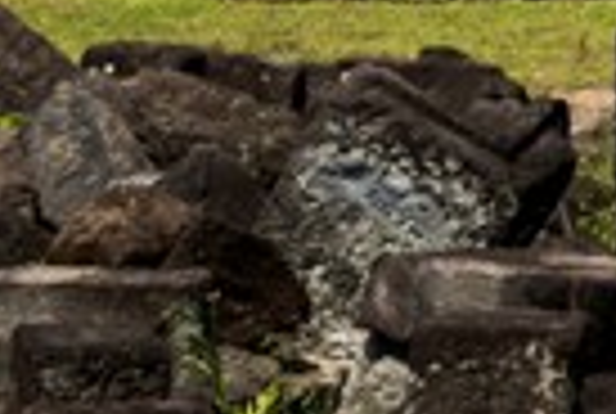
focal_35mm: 261
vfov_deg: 5.1
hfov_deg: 7.4
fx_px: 4476
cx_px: 1502
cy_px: -605
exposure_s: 1/200
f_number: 9
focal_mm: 23.2
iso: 200
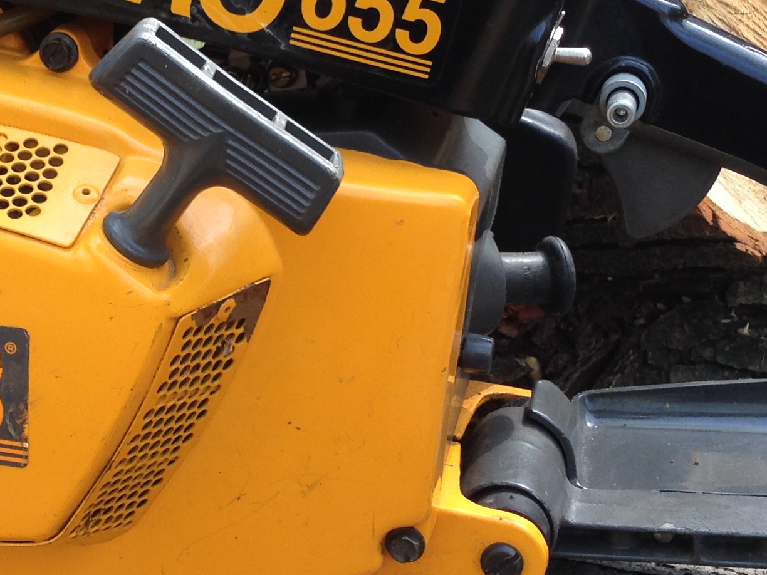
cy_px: 195
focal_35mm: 88
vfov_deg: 16.7
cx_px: 194
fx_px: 1950
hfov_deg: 22.1
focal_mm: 4.12
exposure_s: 1/147
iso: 50
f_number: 2.4
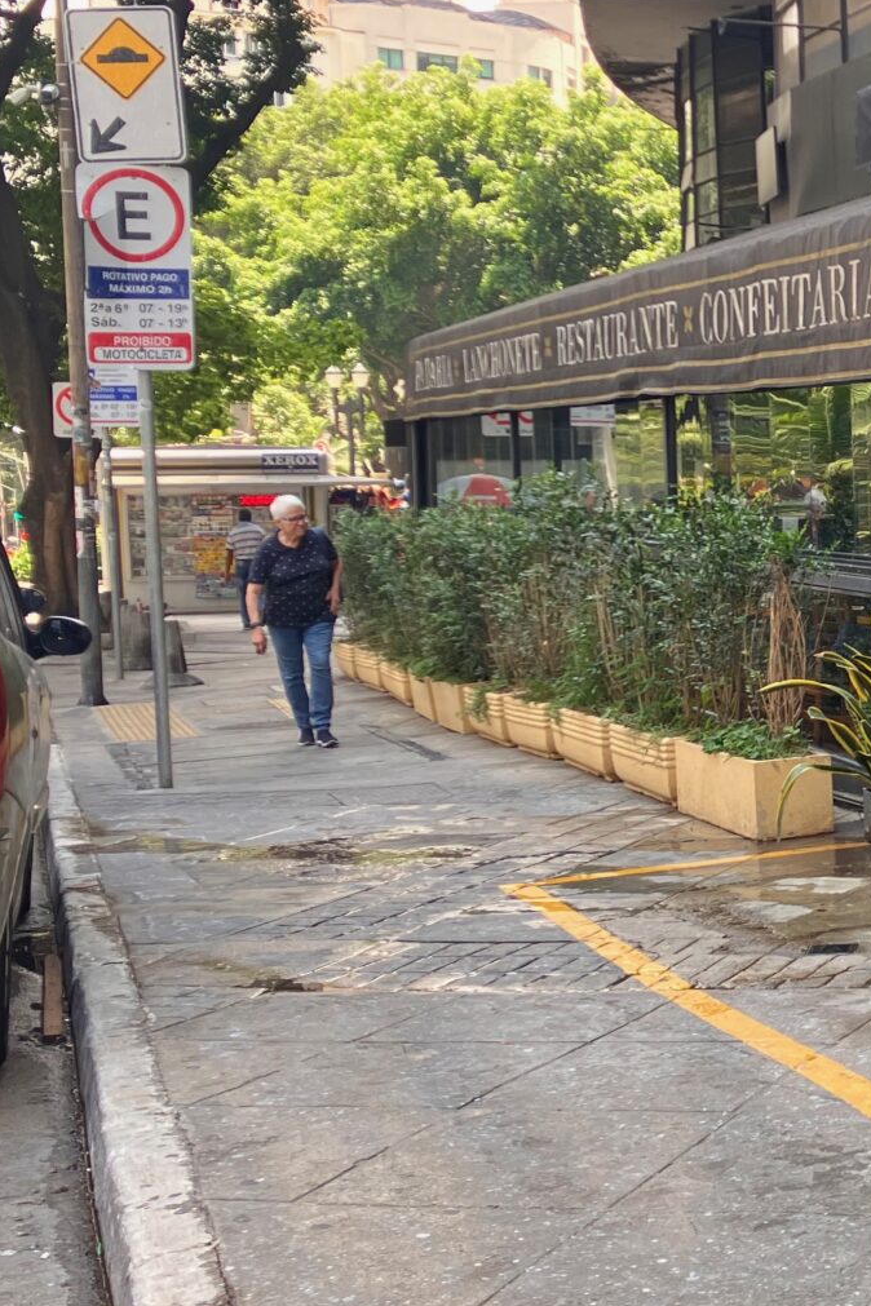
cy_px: 656
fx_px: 2141
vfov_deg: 33.9
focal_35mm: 59
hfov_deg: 20.6
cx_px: 1197
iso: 40
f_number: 1.8
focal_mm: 3.99
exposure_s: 1/122
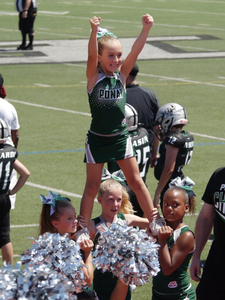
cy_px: 150
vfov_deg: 9.9
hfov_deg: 7.4
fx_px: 1732
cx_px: 112
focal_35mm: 200
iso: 200
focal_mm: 100
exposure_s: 1/1000
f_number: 5
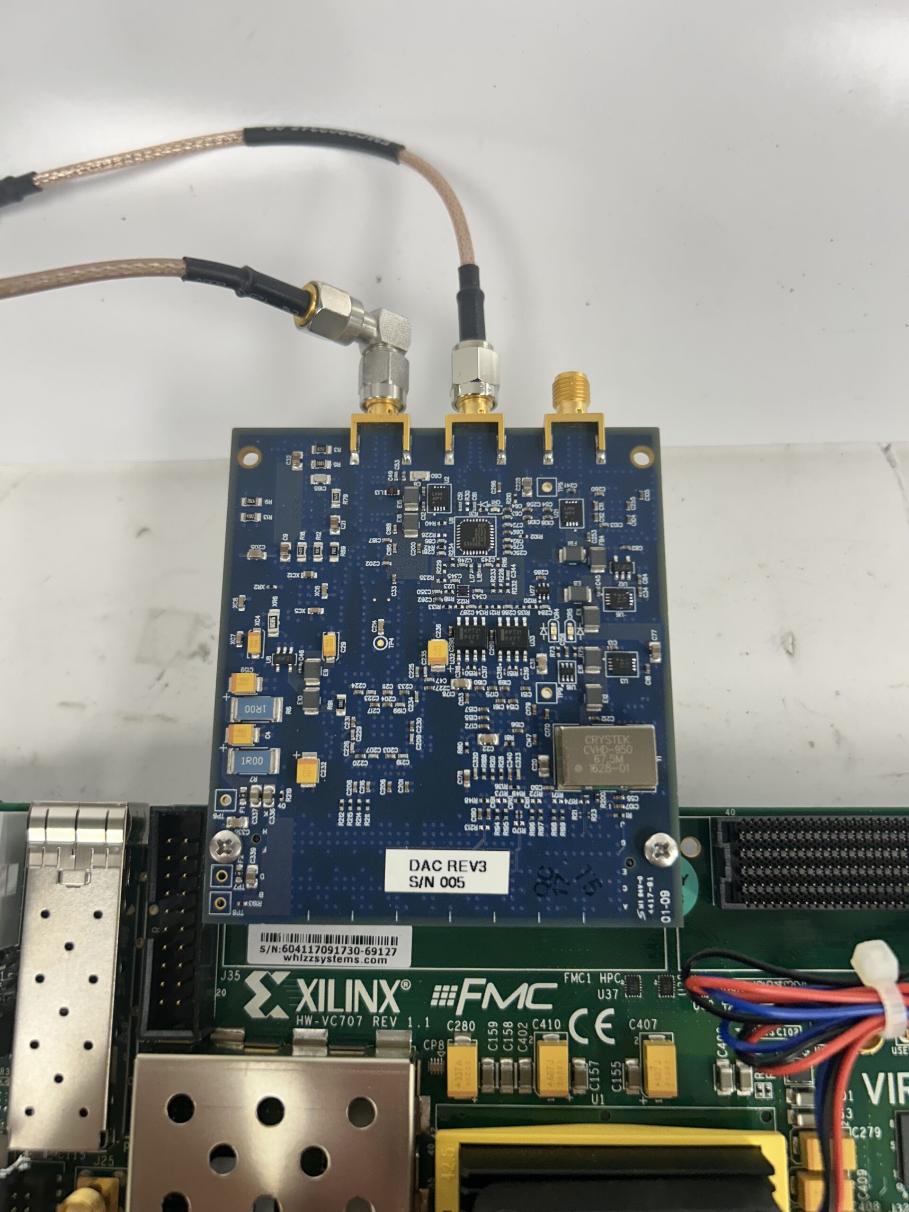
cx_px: 454
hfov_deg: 53.1
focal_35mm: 26
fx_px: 910
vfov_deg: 67.3
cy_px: 606
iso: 80
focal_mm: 5.7
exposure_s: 1/120
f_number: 1.5
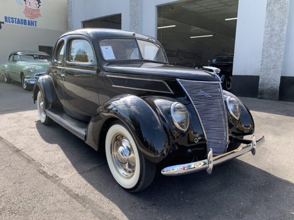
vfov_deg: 53.1
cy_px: 110
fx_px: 221
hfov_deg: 67.3
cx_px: 147
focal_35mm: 26
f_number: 1.8
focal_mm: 4.25
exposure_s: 1/512
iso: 25
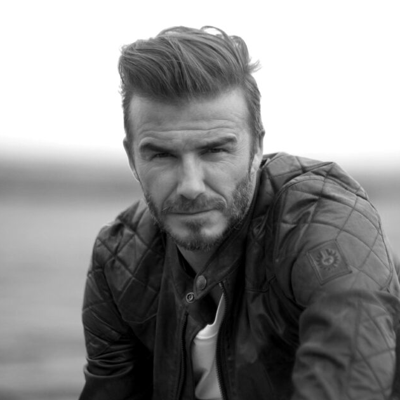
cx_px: 232
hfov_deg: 15.0
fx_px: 1517
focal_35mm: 116
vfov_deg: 15.0
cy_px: 197
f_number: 1.2
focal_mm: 56
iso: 200
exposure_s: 1/4000
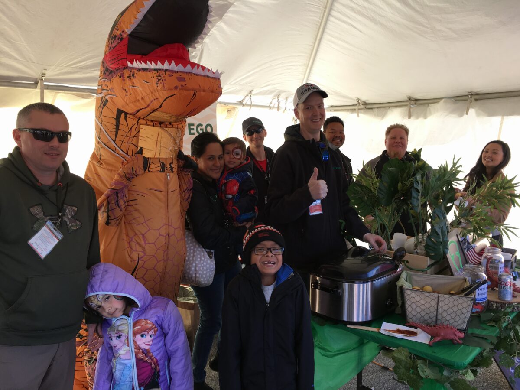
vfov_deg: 48.2
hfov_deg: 61.7
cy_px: 195
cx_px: 260
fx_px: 436
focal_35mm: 29
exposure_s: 1/120
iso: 25
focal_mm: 4.15
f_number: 2.2
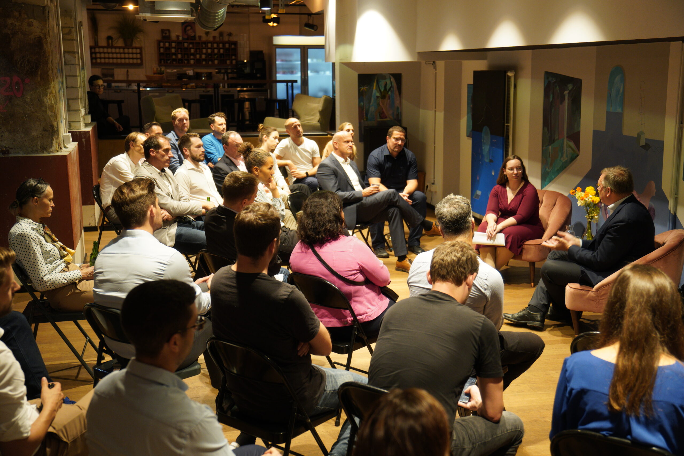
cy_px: 228
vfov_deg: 28.9
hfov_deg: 42.3
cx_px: 342
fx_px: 883
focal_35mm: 46
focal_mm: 31
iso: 500
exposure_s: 1/50
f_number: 2.8
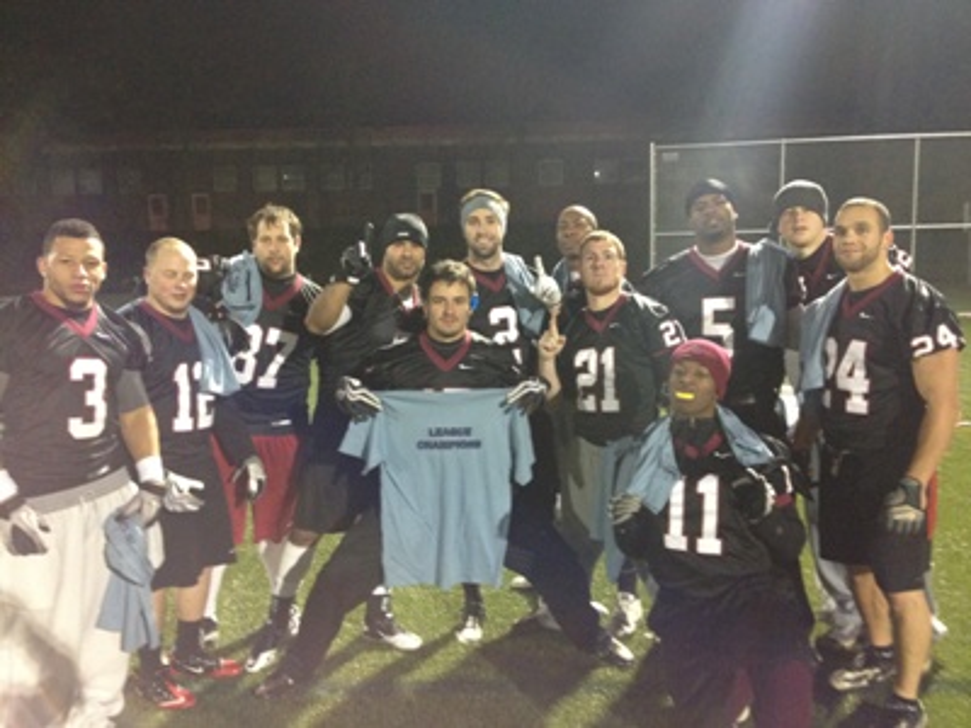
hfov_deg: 52.6
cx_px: 486
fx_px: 982
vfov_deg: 40.7
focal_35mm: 35
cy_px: 364
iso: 320
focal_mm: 4.28
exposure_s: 1/20
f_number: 2.4
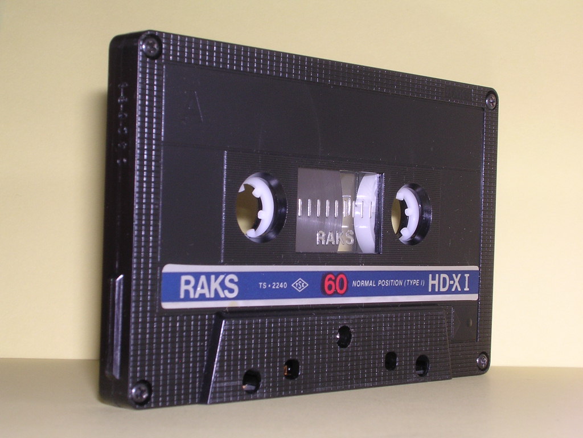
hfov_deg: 25.7
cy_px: 219
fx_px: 1280
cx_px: 292
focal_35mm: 76
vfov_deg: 19.4
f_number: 7.7
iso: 100
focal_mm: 11.6
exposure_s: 1/60.1
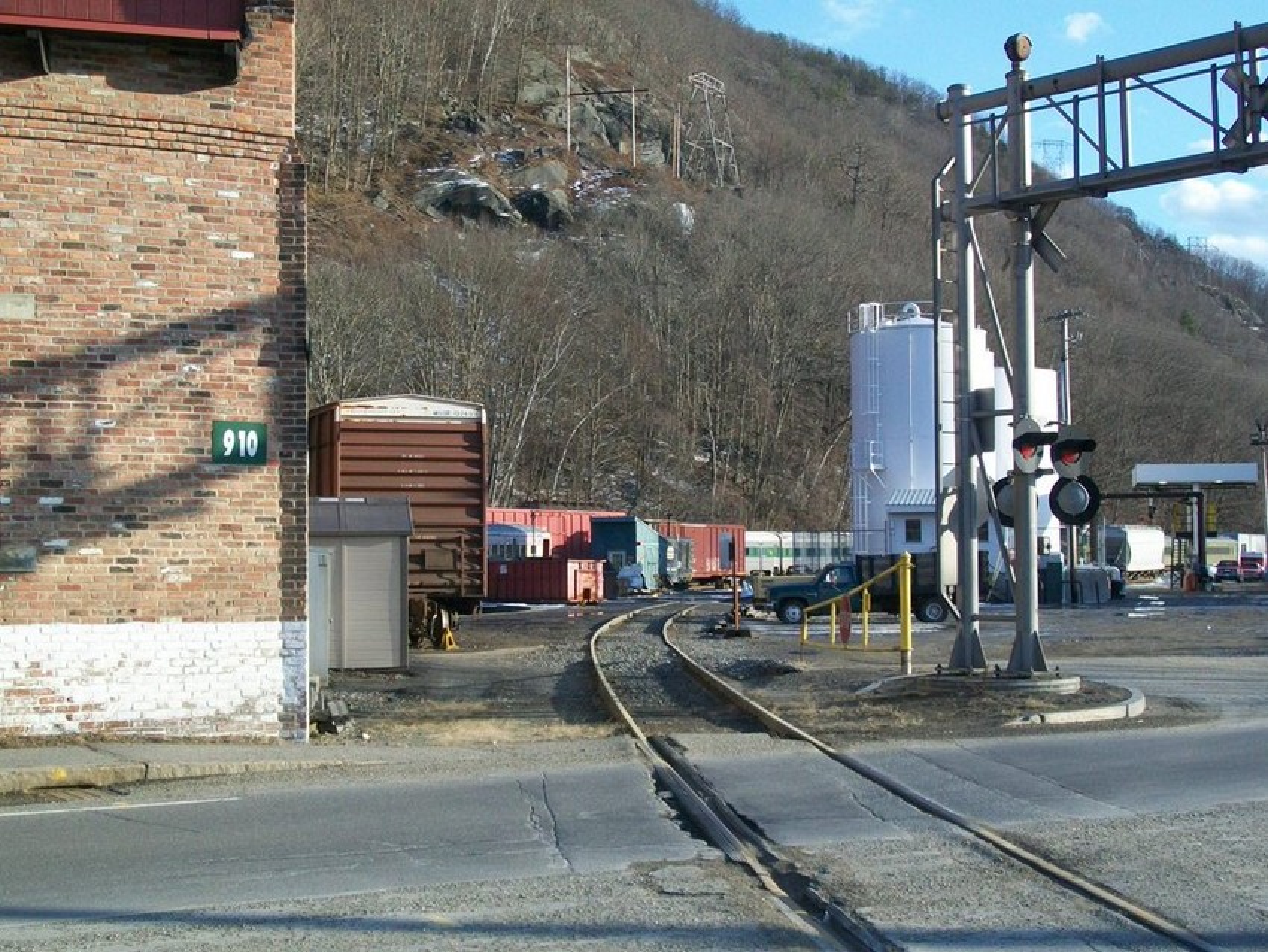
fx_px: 2052
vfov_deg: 26.1
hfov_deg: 34.3
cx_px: 634
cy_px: 476
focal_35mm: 56
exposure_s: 1/400
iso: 64
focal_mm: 9.4
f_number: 3.3
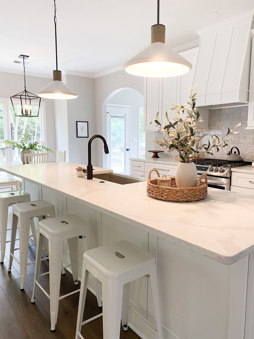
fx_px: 254
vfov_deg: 67.3
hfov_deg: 53.1
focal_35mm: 26
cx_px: 127
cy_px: 170
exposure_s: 1/60
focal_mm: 4.25
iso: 100
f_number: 1.8
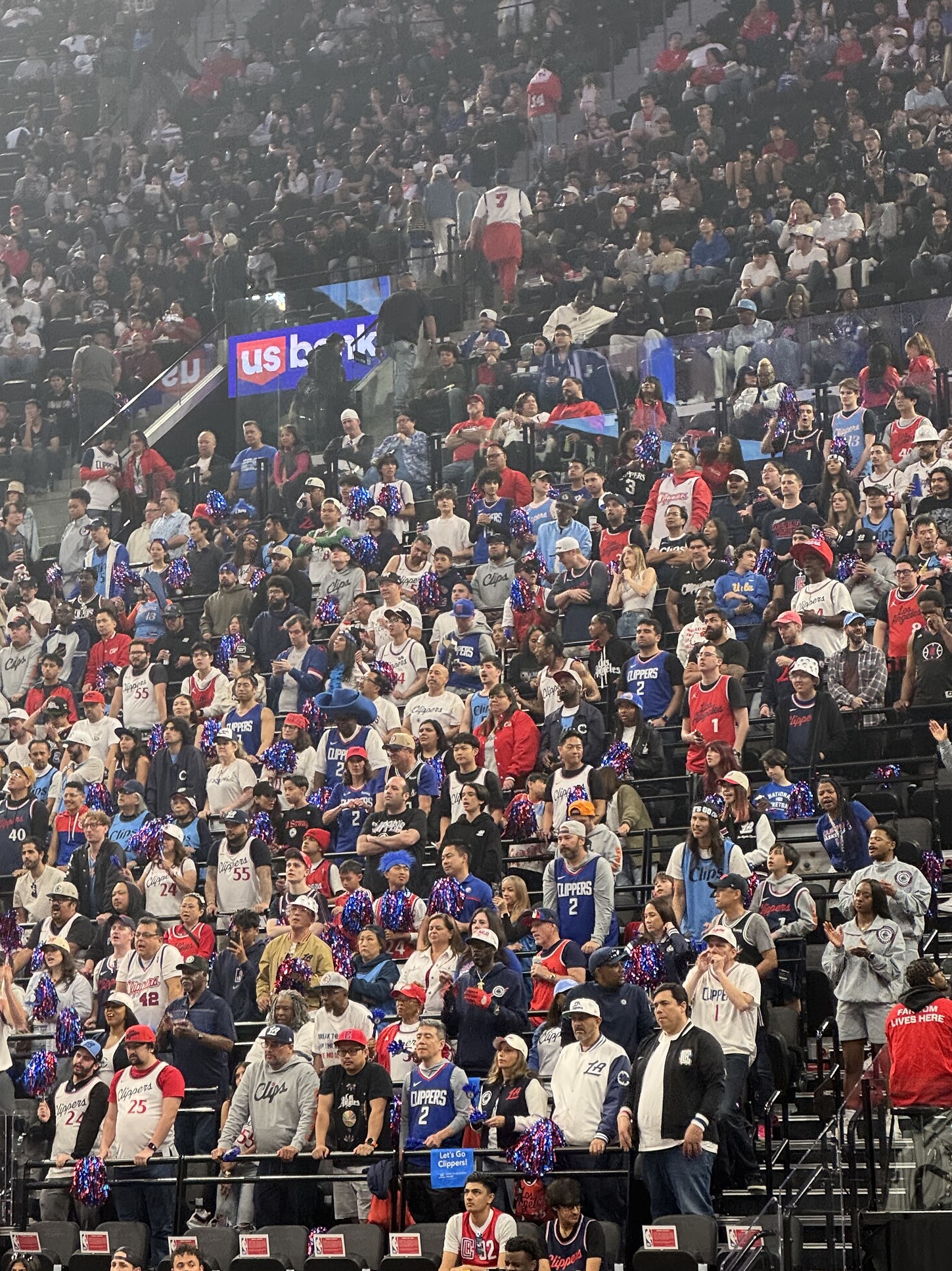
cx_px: 333
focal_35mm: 102
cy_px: 554
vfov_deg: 19.3
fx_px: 3741
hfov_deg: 14.5
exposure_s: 1/83
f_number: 2.8
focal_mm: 9
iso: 200
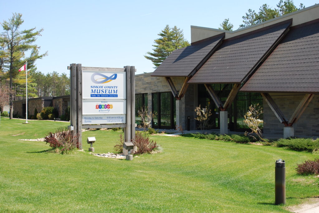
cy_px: 106
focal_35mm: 51
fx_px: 452
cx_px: 160
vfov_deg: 26.5
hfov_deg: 38.8
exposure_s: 1/200
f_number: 6.3
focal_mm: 34
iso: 100
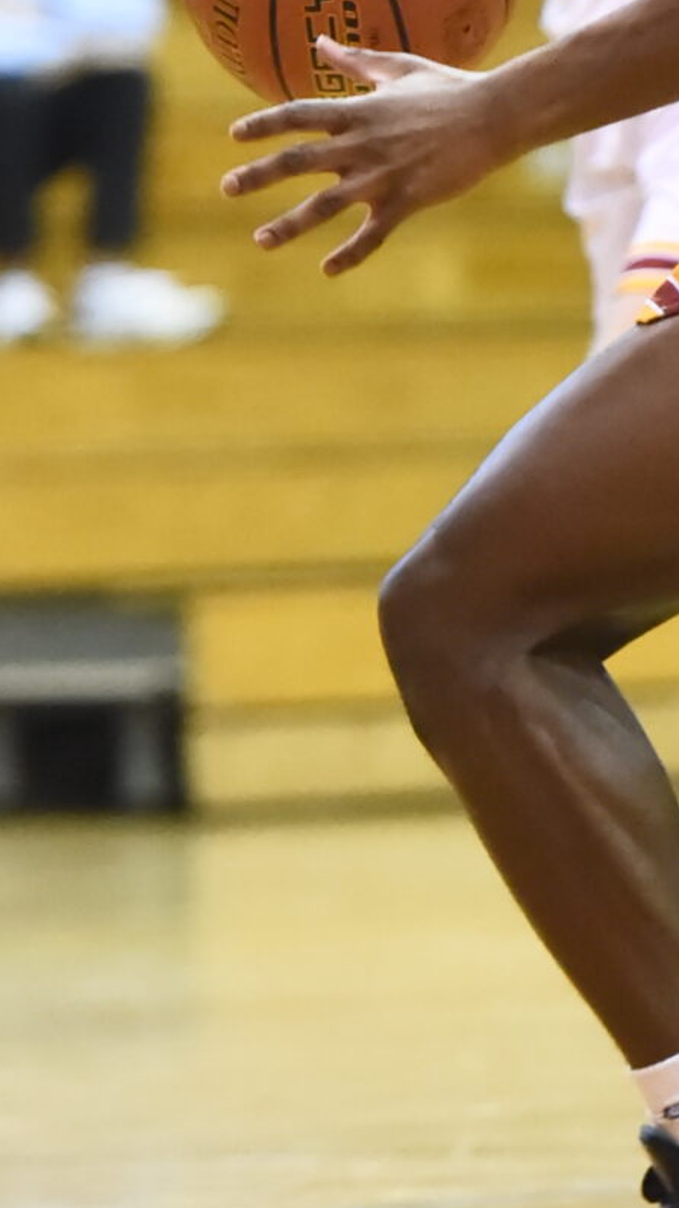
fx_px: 13995
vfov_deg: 4.9
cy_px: 127
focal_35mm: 437
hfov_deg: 2.8
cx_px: 1169
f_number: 2.8
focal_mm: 130
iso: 16000
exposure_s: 1/800
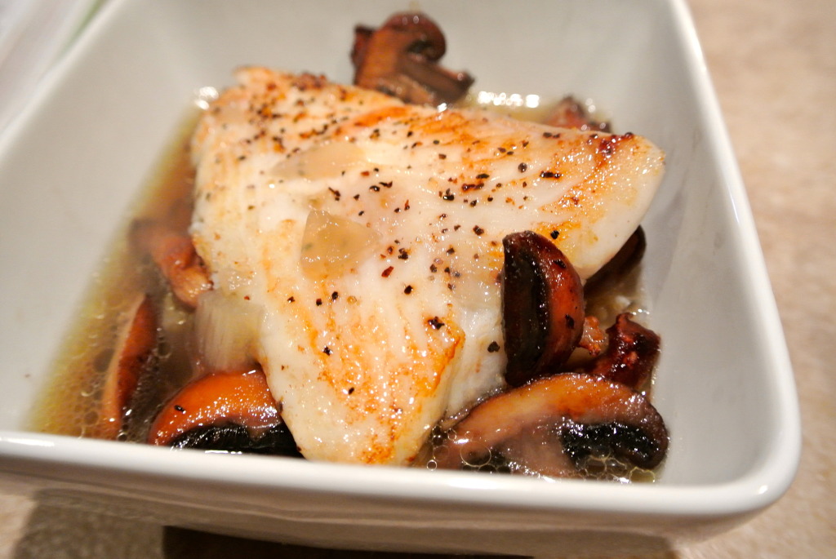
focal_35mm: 32
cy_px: 280
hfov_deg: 58.7
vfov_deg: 41.2
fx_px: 744
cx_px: 418
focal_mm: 12.2
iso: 560
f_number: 3.8
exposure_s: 1/30
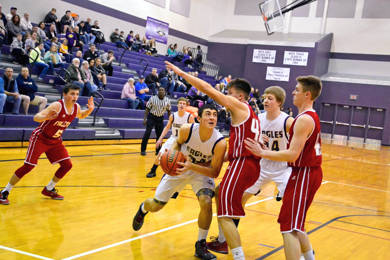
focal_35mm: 51
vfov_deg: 26.5
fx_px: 552
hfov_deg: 38.9
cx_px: 195
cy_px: 130
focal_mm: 34
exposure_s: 1/320
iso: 3200
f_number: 4.2
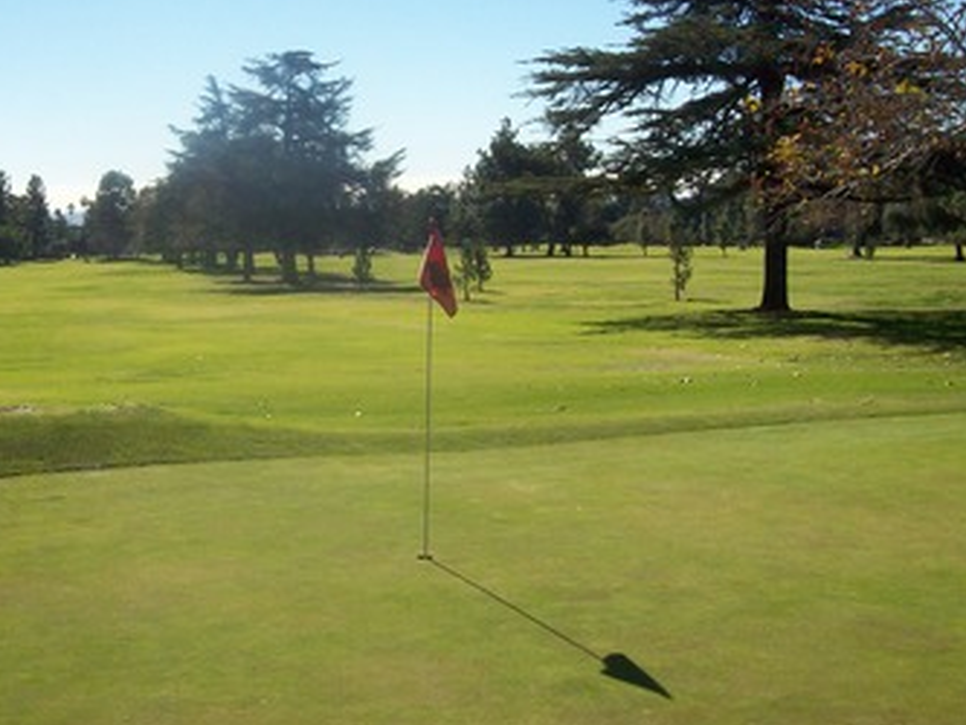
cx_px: 281
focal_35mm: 54
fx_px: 1507
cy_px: 219
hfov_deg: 35.0
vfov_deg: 26.8
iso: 80
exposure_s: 1/848
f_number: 4.8
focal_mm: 6
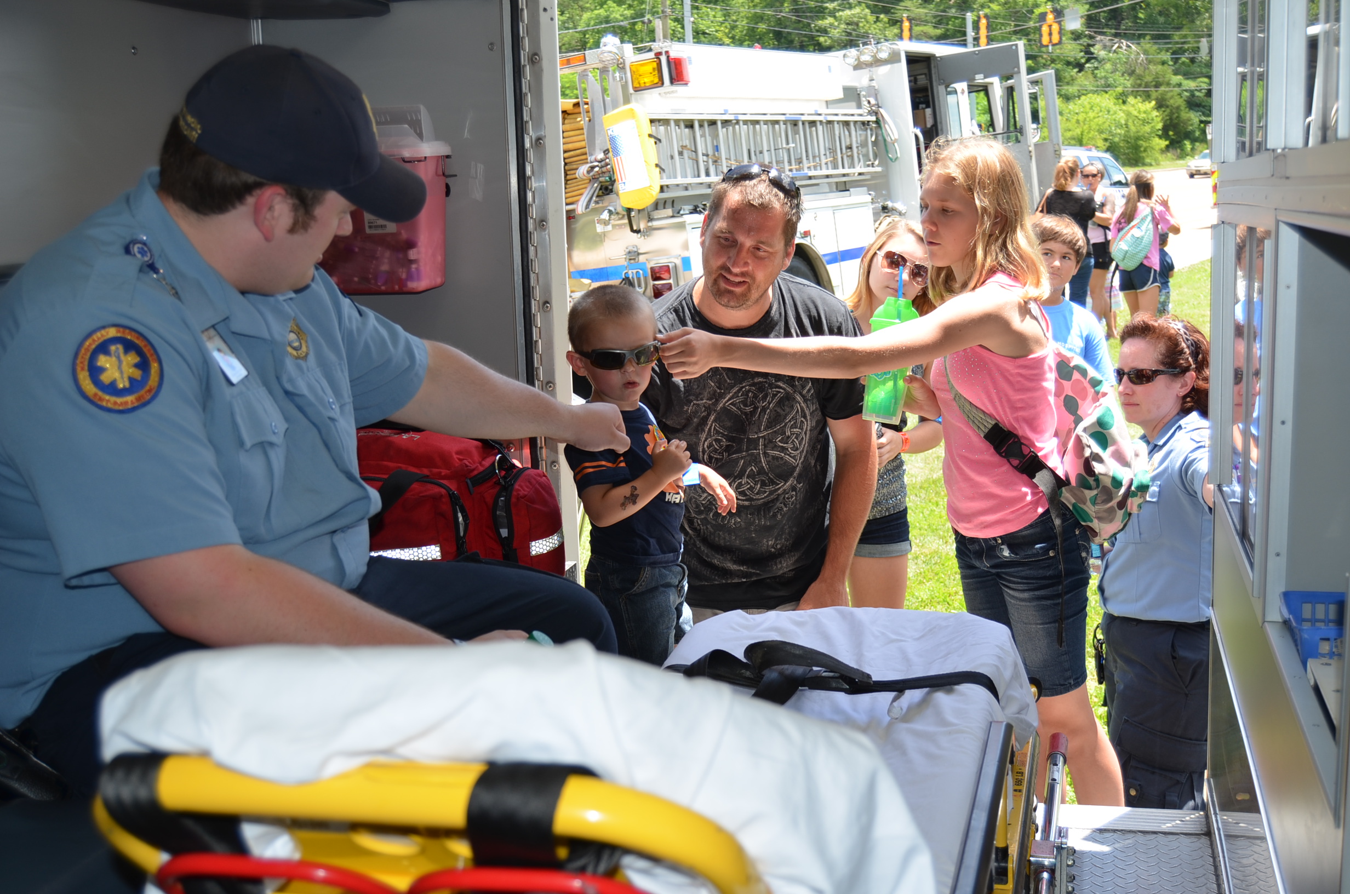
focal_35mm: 42
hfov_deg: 46.5
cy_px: 447
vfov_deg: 31.8
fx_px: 1572
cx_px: 675
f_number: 4
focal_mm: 28
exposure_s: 1/200
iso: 125
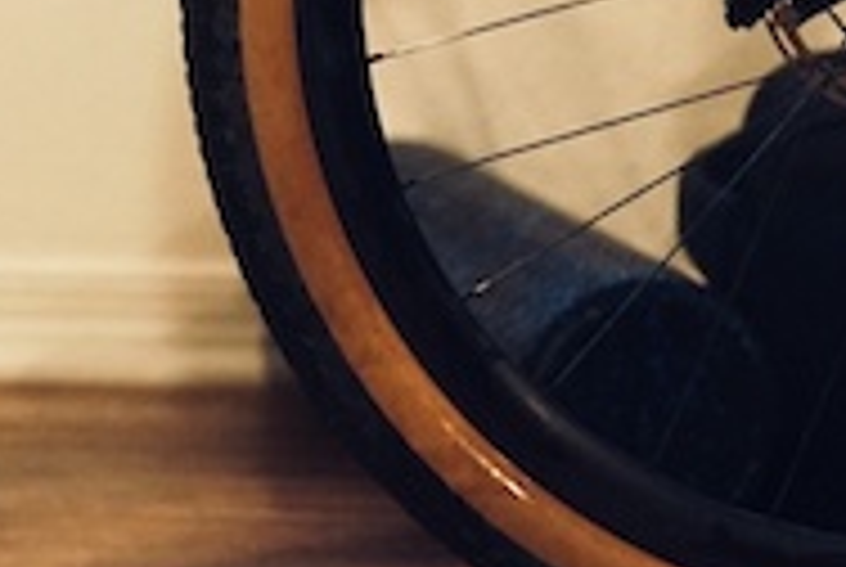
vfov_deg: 3.8
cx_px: -176
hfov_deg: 5.7
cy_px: -488
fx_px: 8520
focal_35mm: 362
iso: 800
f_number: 1.4
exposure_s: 1/250
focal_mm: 85
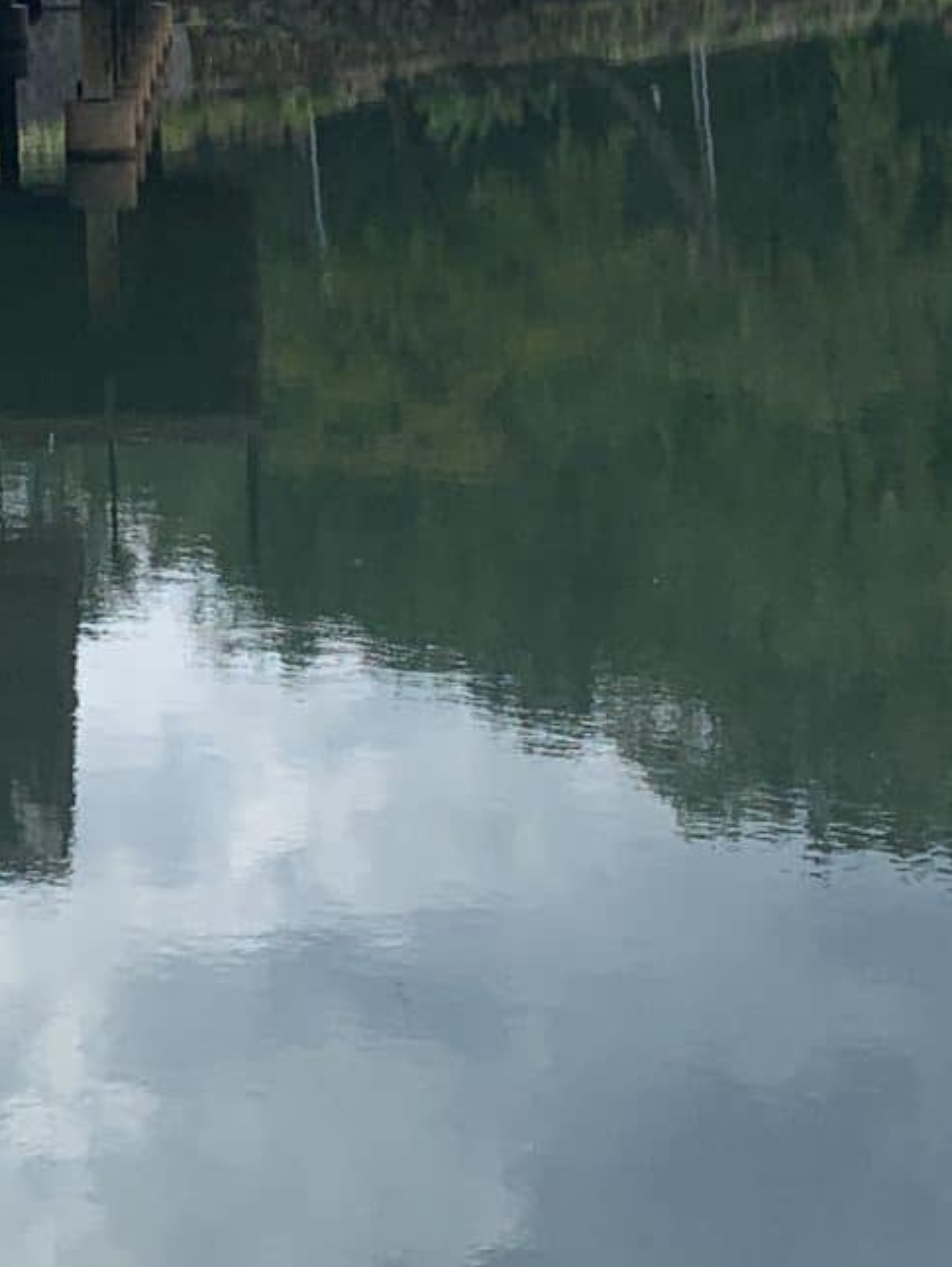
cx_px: -194
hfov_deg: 13.9
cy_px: -288
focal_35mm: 103
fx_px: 3774
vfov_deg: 18.0
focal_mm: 4.25
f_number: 1.8
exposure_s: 1/2994
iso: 25
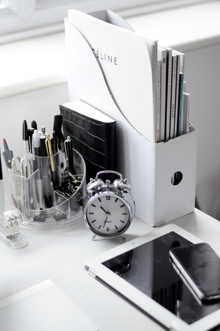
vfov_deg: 27.0
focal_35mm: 75
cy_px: 166
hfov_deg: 18.1
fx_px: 689
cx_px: 110
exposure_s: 1/125
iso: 800
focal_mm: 50
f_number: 1.8
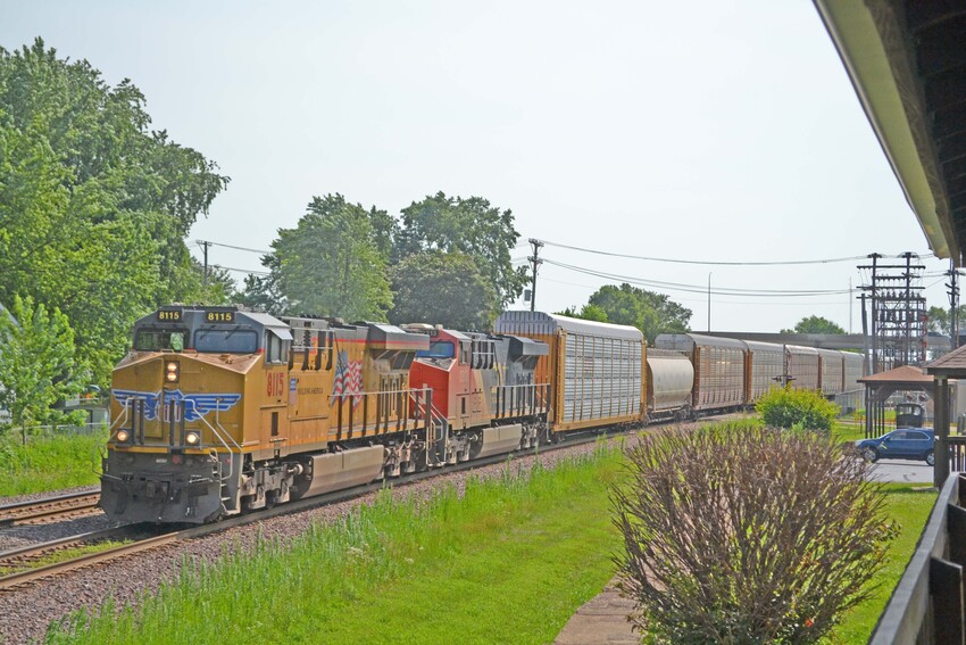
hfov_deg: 27.0
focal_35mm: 75
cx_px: 483
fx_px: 2013
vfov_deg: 18.2
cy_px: 322
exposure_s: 1/1600
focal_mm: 50
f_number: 6.3
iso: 400
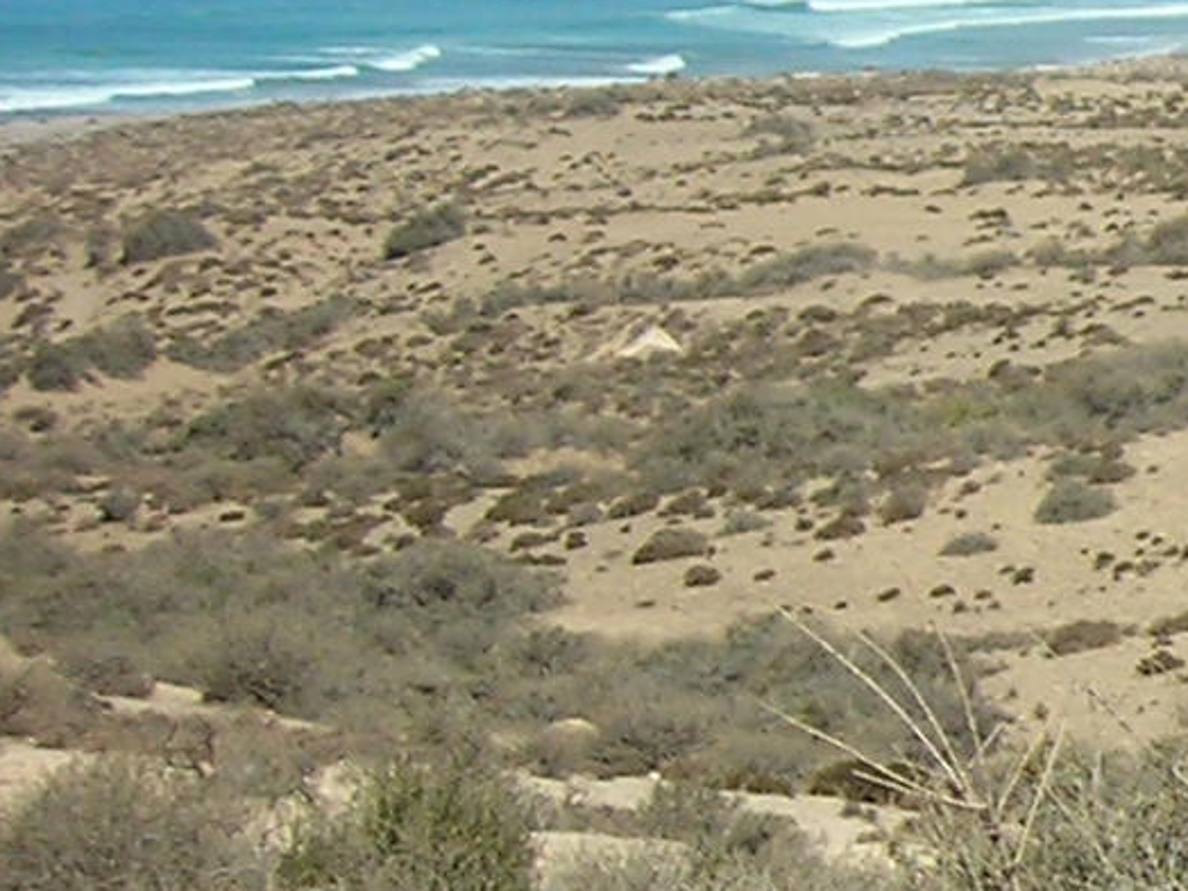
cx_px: 2696
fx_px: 6452
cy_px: 578
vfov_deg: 7.9
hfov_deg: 9.5
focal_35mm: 188
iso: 50
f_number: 6.4
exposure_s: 1/186
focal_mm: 6.3
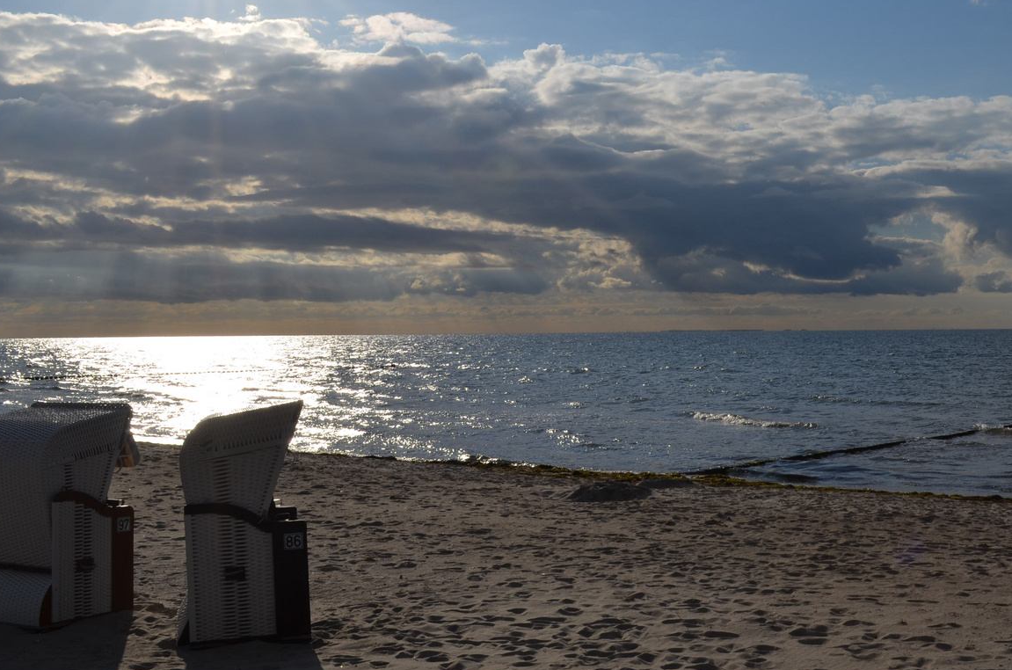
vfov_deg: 26.4
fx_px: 1430
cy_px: 341
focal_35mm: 51
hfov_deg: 38.5
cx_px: 677
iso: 100
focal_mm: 24
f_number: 13
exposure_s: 1/750
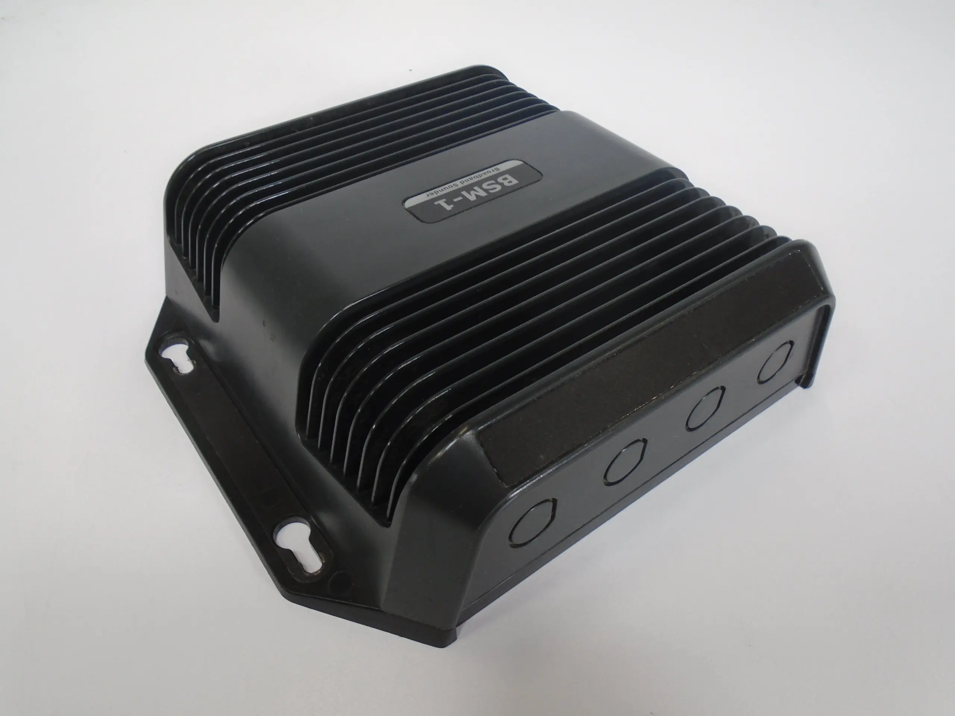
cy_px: 358
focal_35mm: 26
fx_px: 717
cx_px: 478
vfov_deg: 53.1
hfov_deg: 67.3
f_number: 3.2
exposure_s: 1/60
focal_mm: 4.6
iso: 100
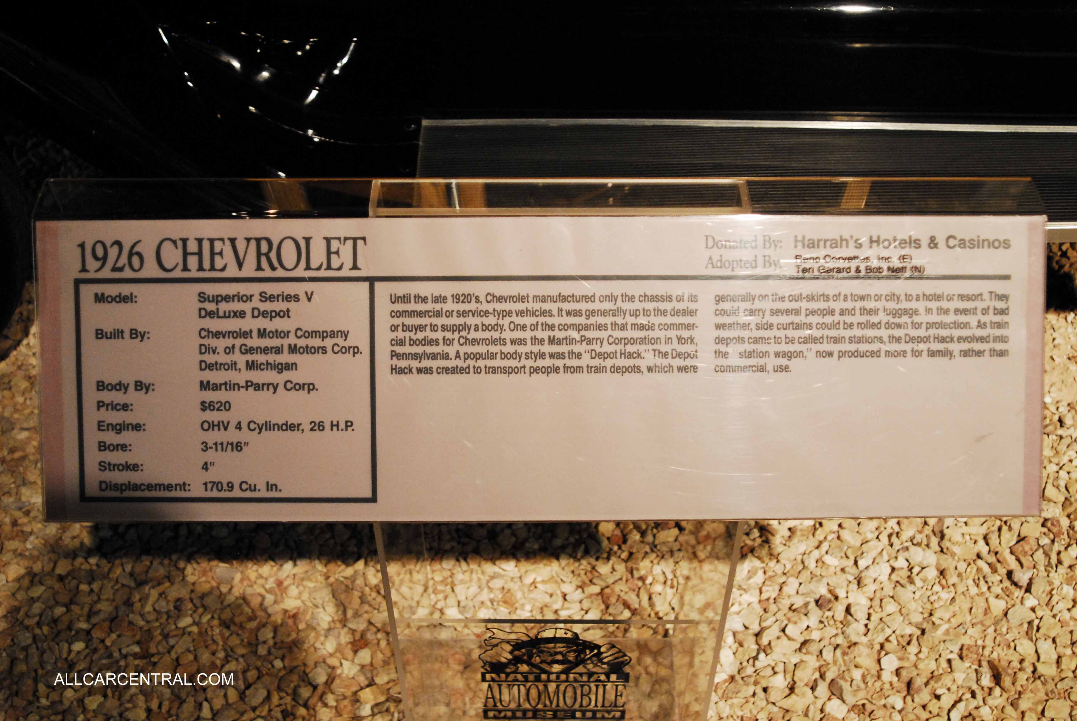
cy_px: 360
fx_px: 1258
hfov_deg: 46.3
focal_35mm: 42
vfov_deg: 32.0
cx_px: 538
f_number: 3.8
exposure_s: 1/25
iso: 1600
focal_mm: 28
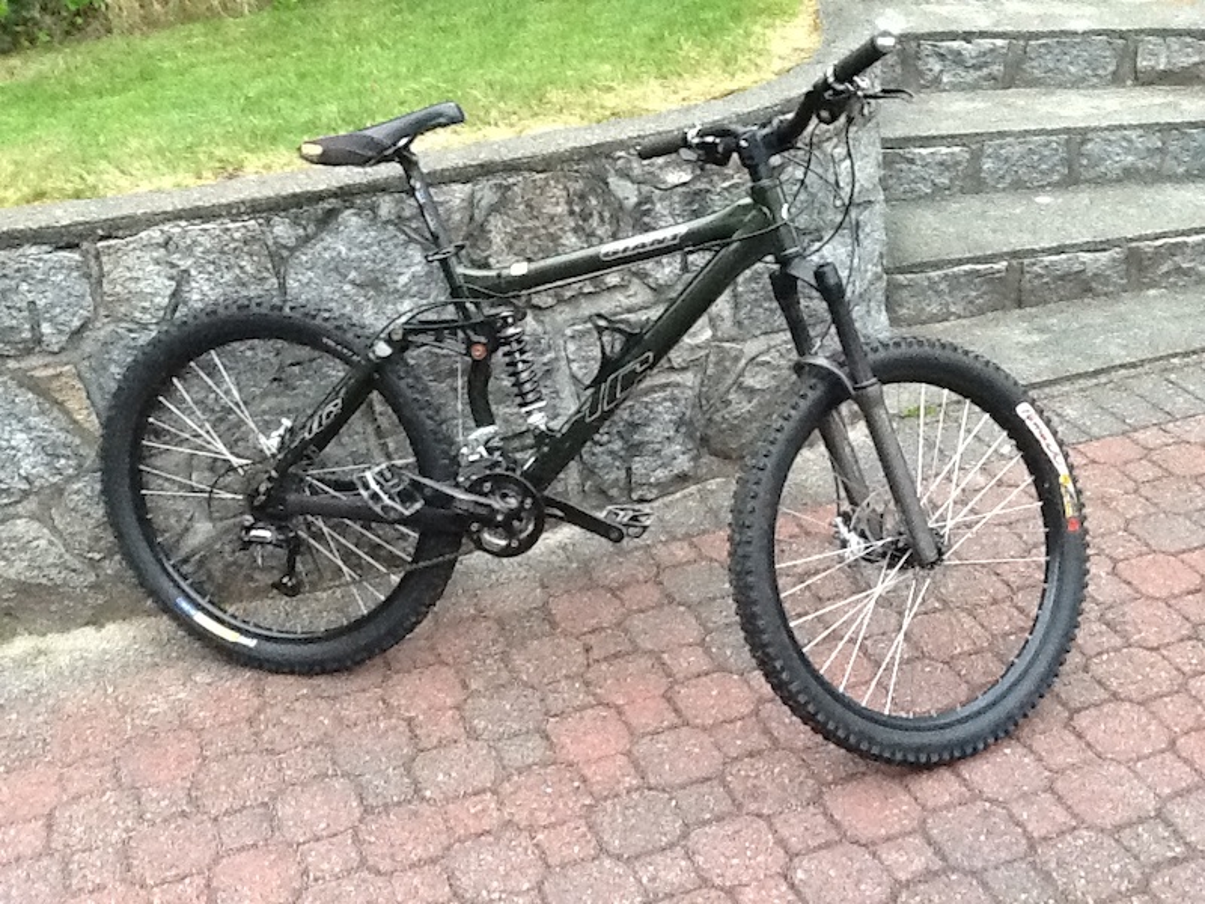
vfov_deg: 44.2
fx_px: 1114
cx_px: 602
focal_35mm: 32
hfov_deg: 56.8
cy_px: 452
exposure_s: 1/30
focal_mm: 2.03
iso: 320
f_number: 2.4
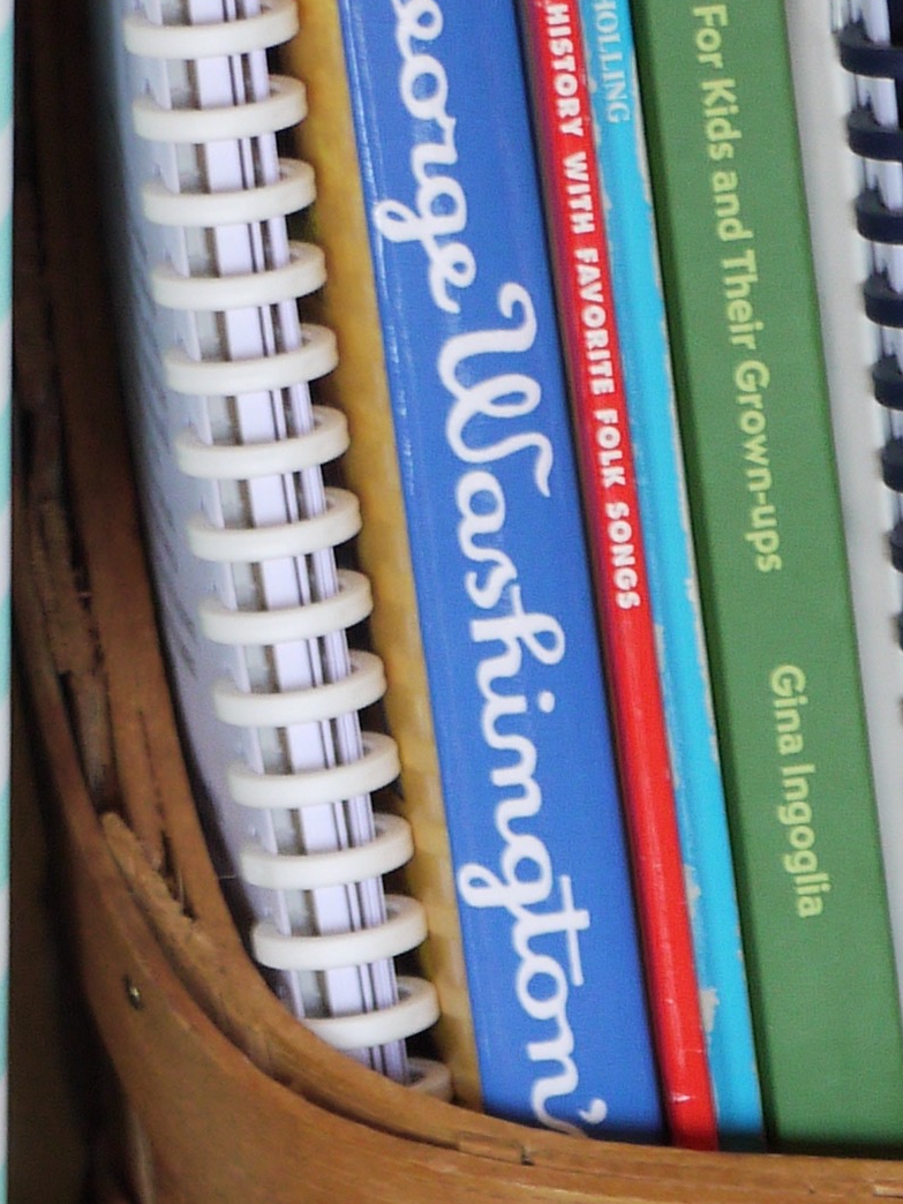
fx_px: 24208
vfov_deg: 2.8
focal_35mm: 696
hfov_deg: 2.1
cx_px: 291
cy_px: 796
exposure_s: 1/30
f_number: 4.6
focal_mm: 91
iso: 400
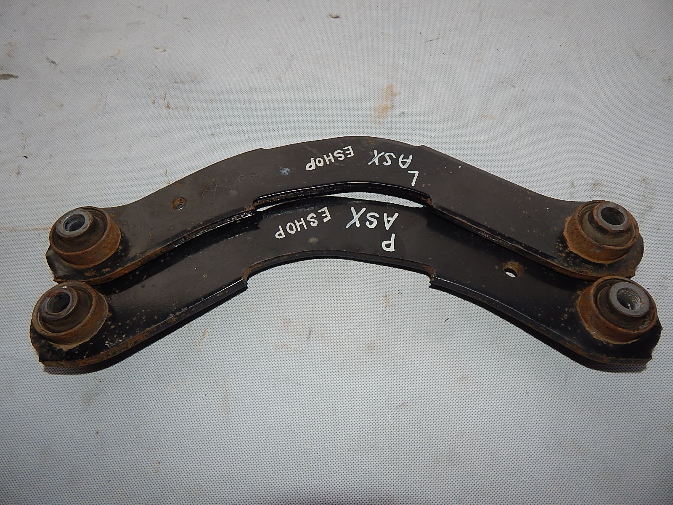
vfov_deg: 58.9
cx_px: 336
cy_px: 252
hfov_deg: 73.9
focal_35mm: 23
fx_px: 447
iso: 125
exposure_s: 1/400
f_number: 6
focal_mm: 4
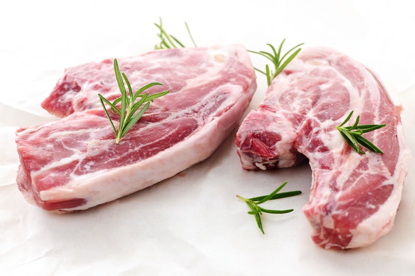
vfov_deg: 13.0
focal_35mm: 105
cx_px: 208
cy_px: 138
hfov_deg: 19.5
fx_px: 1210
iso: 200
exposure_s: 1/125
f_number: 9
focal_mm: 105
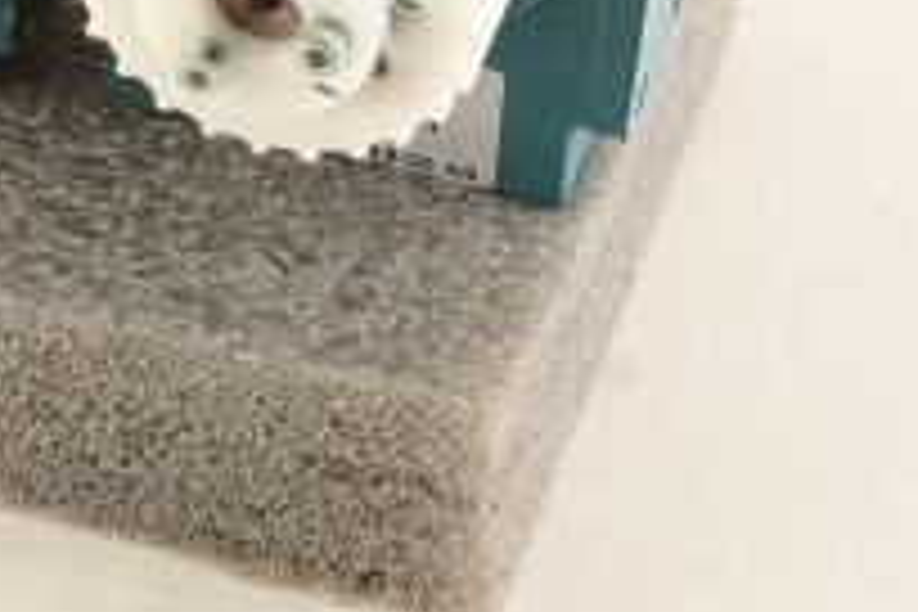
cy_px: -218
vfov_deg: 9.2
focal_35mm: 147
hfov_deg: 13.8
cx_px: 18
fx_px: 3748
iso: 1600
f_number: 14
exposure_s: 1/160
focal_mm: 50
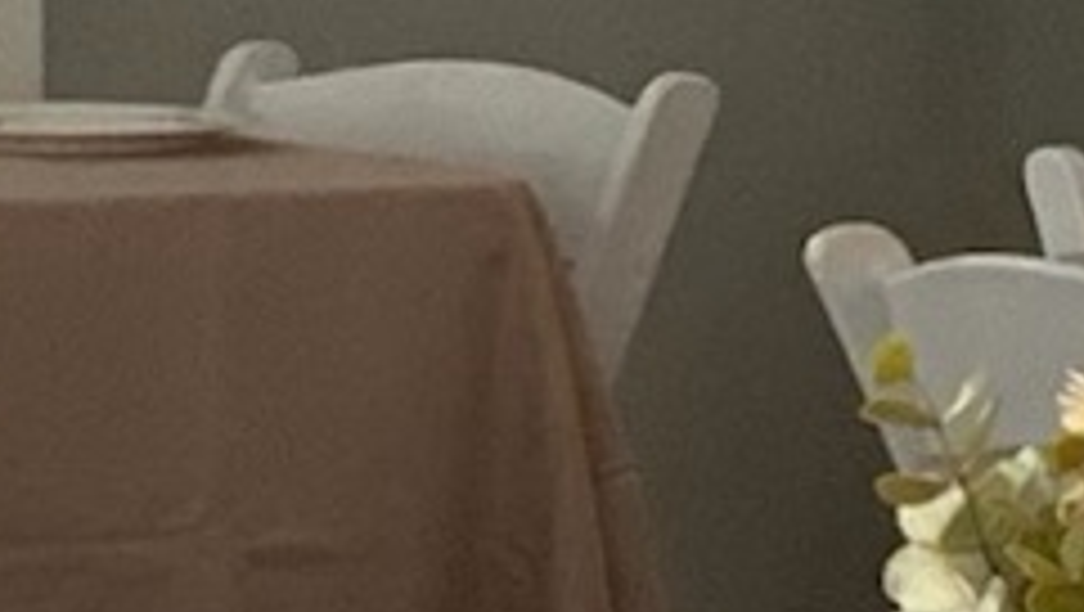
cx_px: 648
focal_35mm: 470
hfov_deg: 4.6
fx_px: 13520
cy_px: 1184
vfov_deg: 2.6
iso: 160
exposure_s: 1/50
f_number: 2
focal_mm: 6
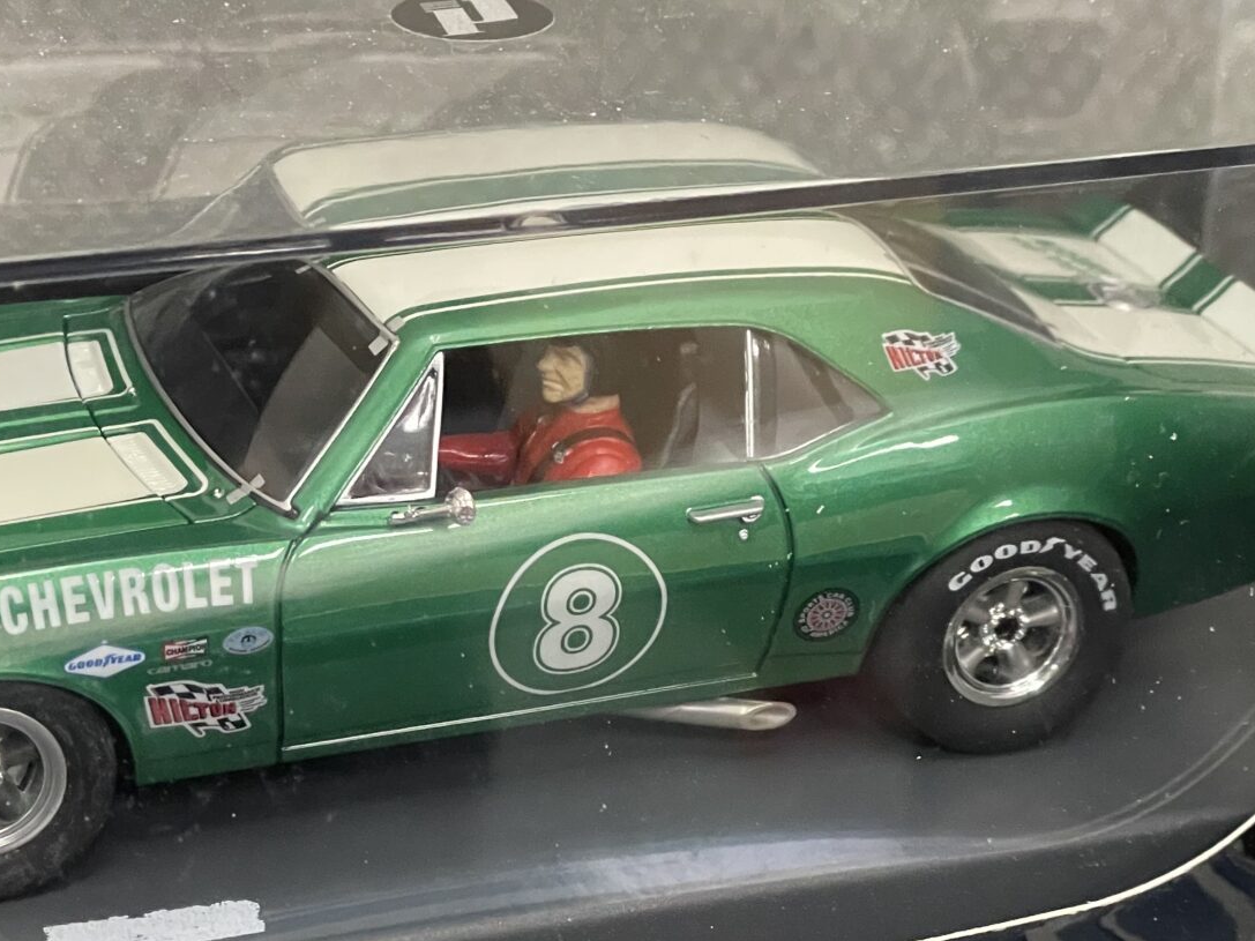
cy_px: 813
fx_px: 3553
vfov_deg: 15.0
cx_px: 562
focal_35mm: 98
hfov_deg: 20.0
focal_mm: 6
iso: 640
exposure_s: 1/60
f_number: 2
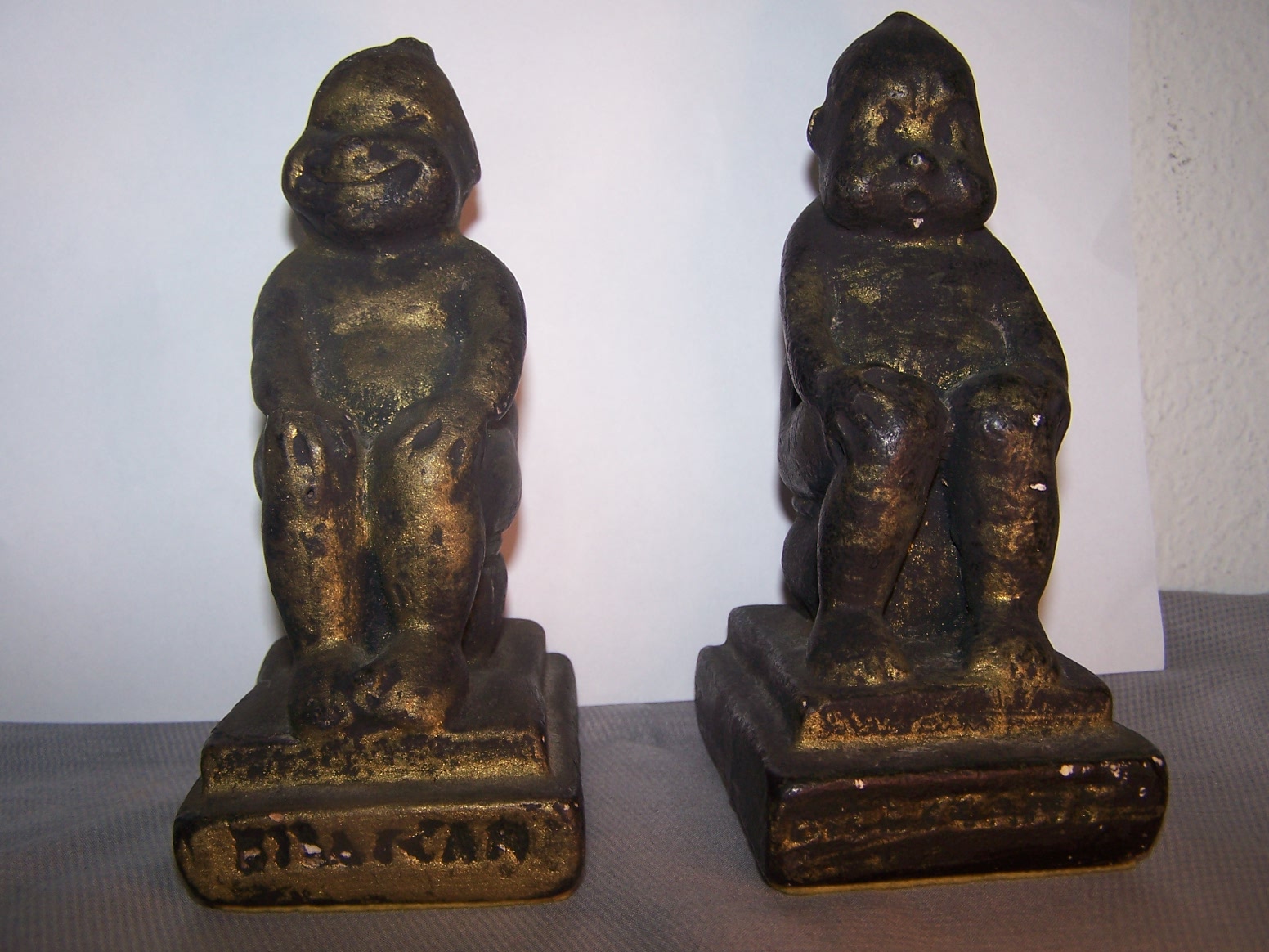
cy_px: 476
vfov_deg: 37.7
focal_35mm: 38
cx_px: 634
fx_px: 1393
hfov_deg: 49.0
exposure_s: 1/60
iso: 80
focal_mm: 6.3
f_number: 2.8
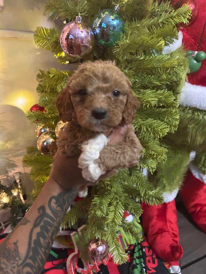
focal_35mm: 26
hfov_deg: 53.1
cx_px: 103
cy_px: 137
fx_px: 206
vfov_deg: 67.3
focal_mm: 5.7
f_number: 1.5
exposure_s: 1/40
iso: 500
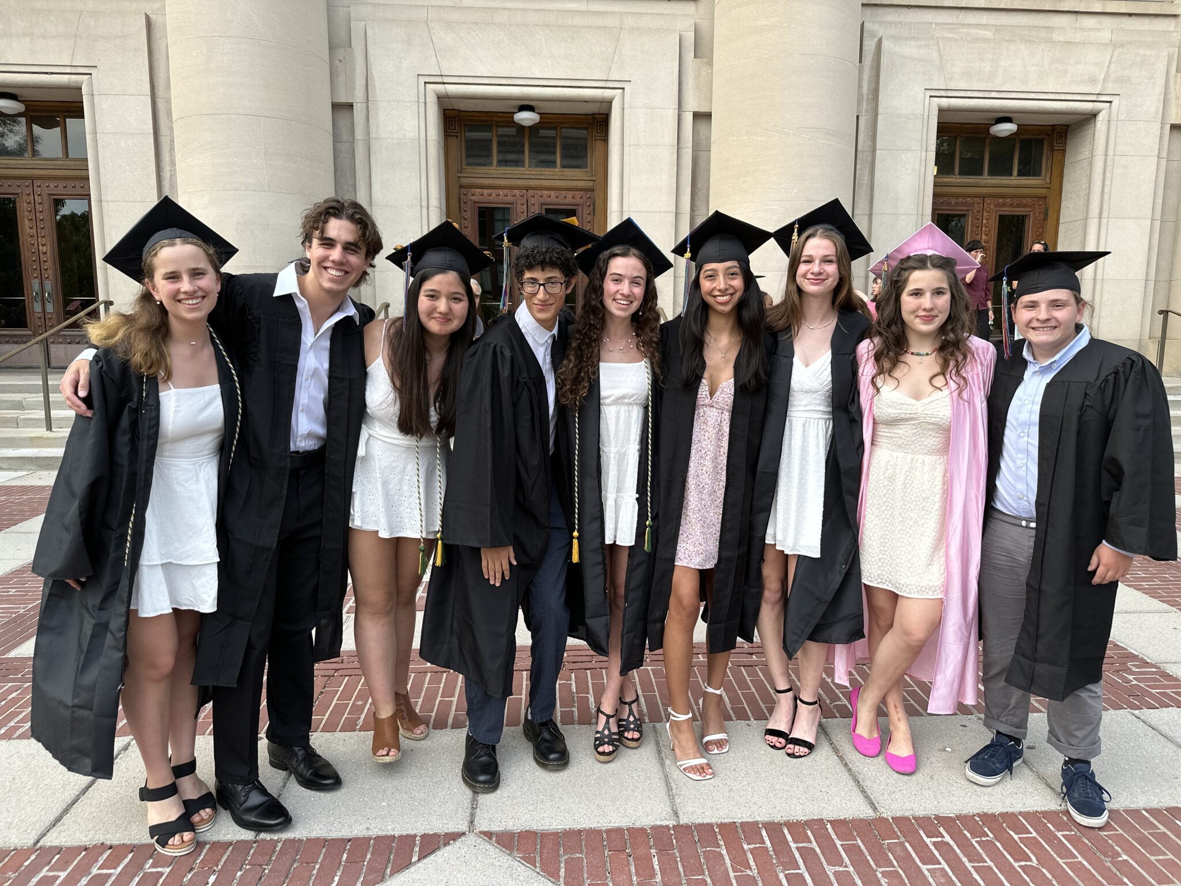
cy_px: 443
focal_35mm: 24
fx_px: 819
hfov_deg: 71.6
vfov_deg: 56.8
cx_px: 590
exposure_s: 1/486
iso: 80
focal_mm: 6.86
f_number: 1.78
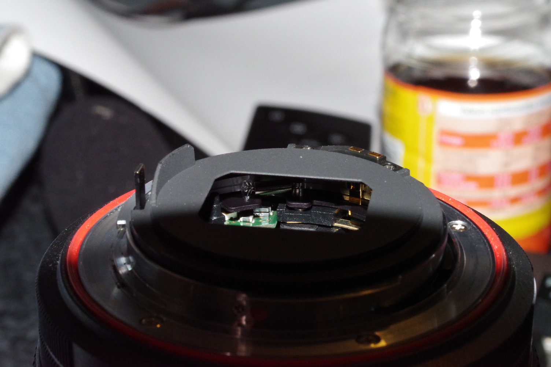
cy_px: 184
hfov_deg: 27.0
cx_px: 276
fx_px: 1147
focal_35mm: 75
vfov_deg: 18.1
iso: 6400
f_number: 22
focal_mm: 50
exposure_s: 1/100
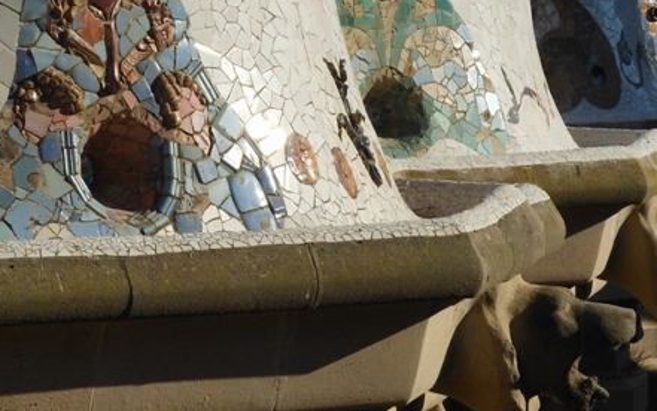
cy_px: 66
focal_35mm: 214
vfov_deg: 6.1
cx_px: 192
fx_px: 3833
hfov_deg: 9.8
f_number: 4.6
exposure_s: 1/1000
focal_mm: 15.5
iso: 80
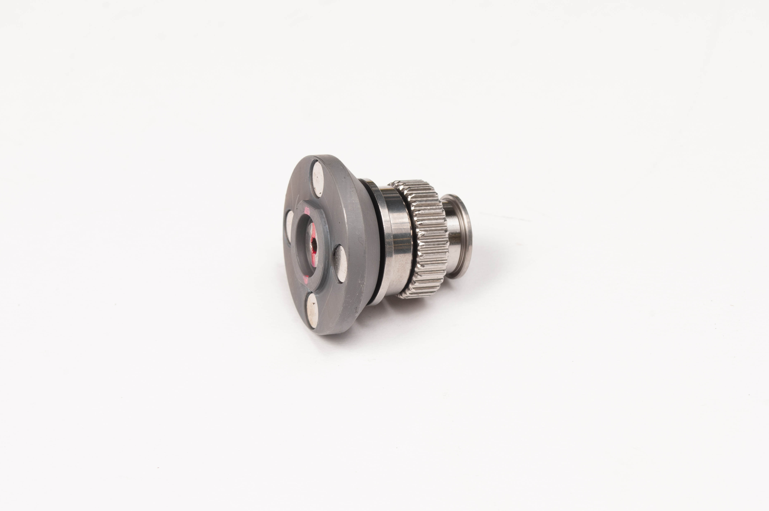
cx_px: 384
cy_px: 256
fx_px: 1760
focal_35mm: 82
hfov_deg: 24.6
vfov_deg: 16.5
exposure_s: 1/60
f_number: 13
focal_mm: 55
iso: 200
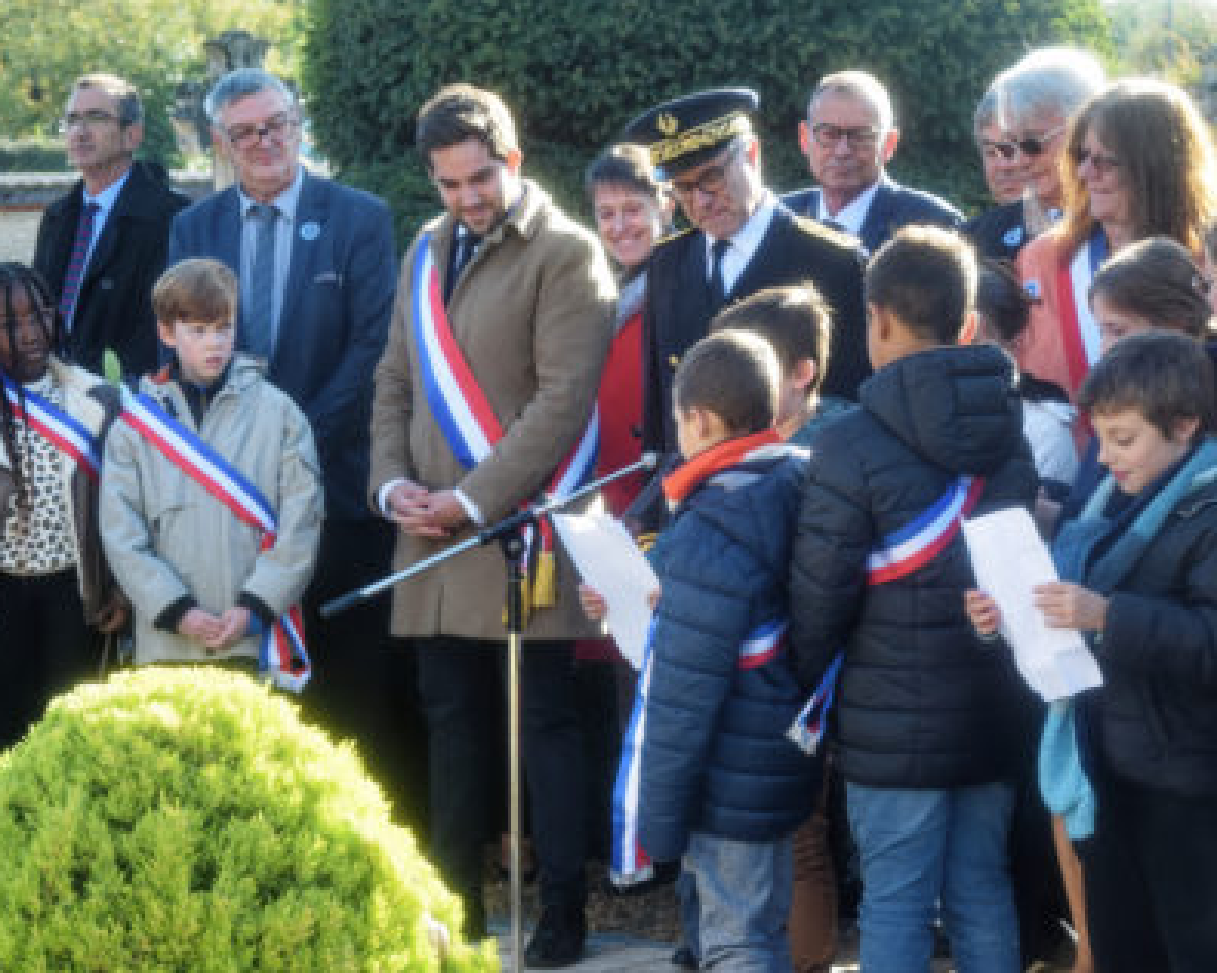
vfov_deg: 14.5
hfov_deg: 18.1
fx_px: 3818
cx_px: 576
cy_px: 486
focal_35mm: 106
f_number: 6.3
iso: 400
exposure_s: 1/160
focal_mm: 62
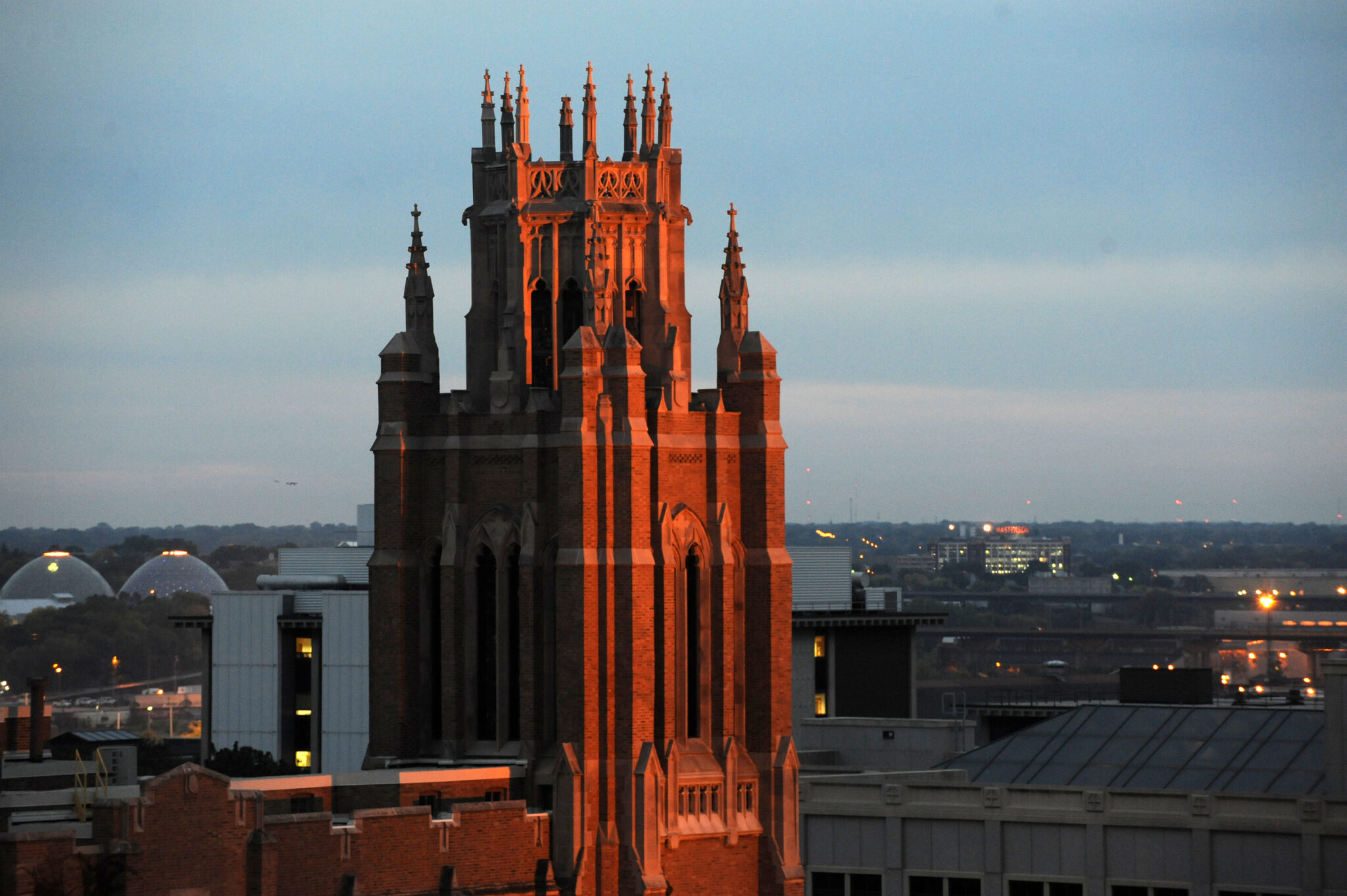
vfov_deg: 7.8
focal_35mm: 175
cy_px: 448
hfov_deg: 11.8
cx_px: 674
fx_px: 6544
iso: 2000
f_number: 6.3
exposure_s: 1/40
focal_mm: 175
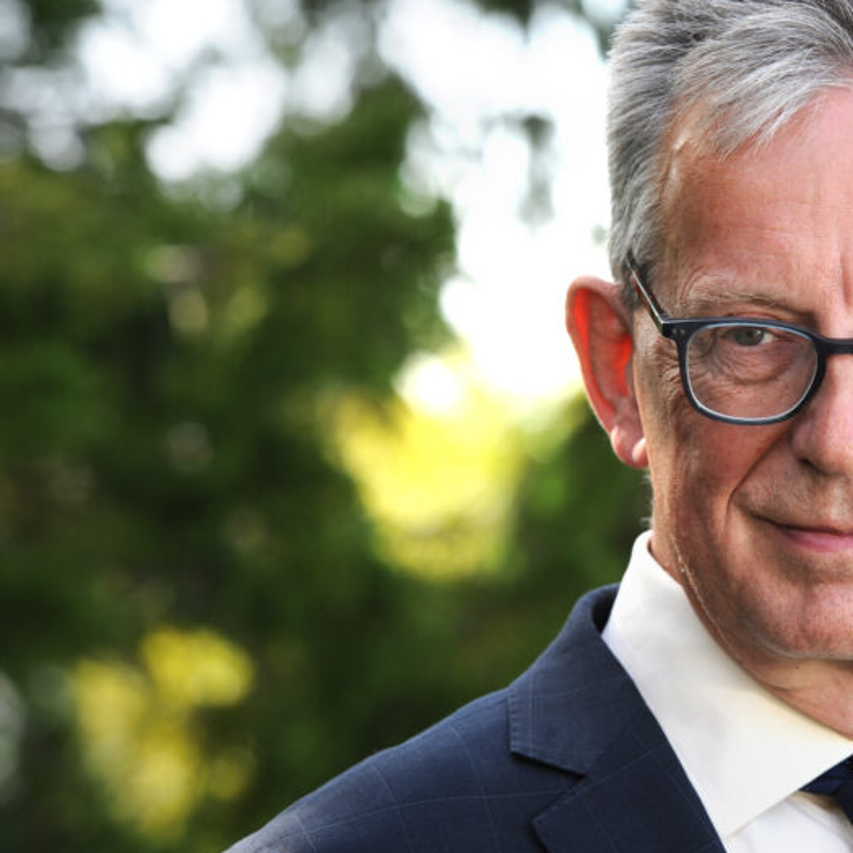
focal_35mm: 232
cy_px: 378
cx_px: 788
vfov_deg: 7.5
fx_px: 6468
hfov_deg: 7.5
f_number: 6.3
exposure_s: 1/250
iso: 250
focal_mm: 140
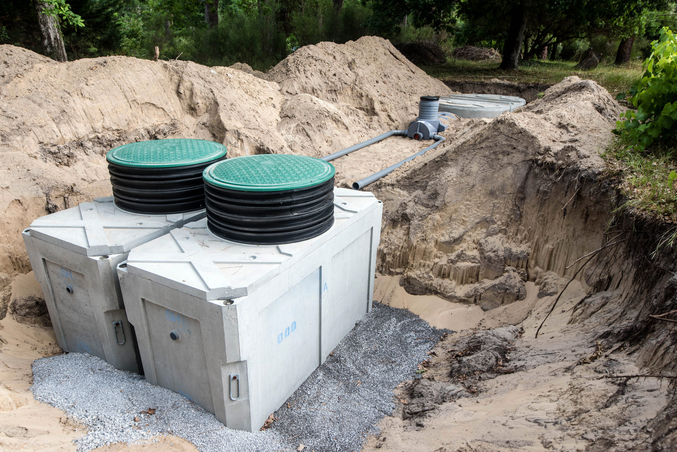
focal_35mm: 24
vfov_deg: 53.2
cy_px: 226
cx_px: 338
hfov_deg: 73.7
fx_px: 451
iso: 125
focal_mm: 24
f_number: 7.1
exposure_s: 1/125
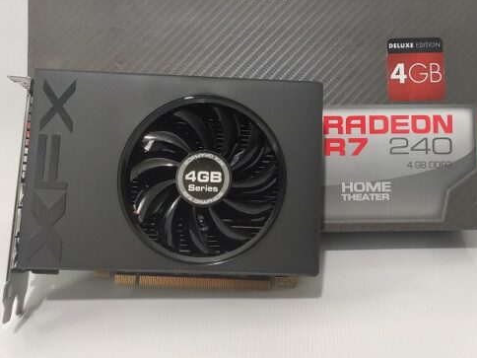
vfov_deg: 33.1
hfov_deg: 43.8
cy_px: 104
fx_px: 593
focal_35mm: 43
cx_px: 267
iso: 760
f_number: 1.75
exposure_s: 1/33
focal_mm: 4.77
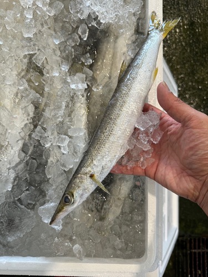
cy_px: 138
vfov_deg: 71.6
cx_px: 104
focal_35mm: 24
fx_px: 192
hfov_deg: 56.8
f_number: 1.78
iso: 100
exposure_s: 1/121
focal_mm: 6.76
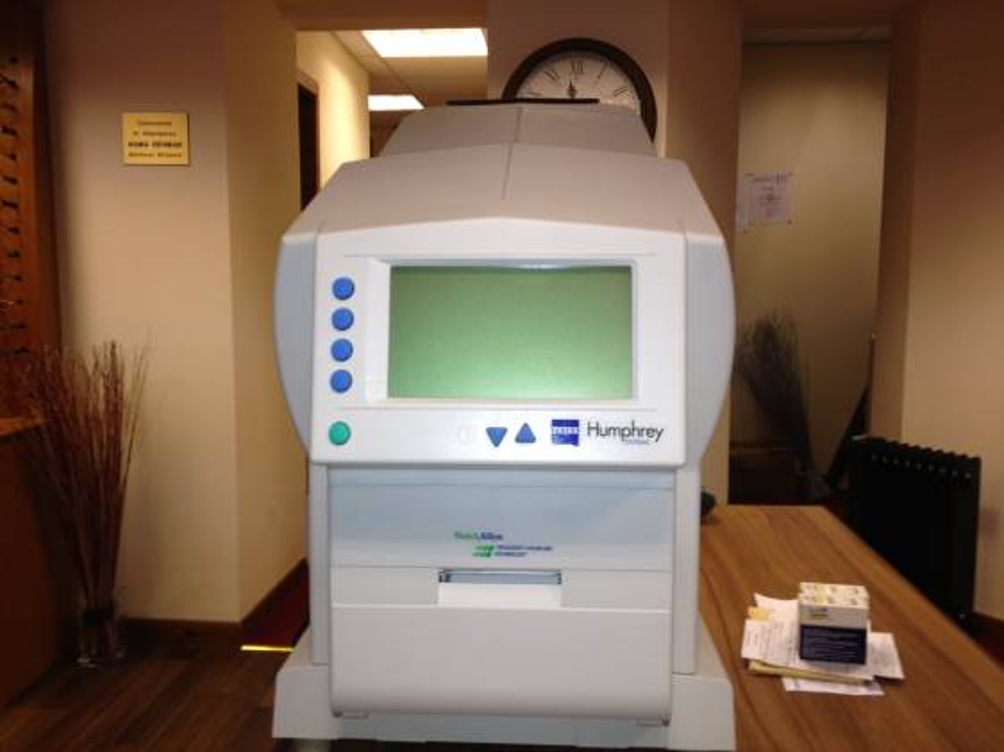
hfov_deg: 52.6
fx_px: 1015
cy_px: 376
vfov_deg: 40.7
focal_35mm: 35
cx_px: 502
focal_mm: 4.28
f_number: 2.4
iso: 50
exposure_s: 1/28
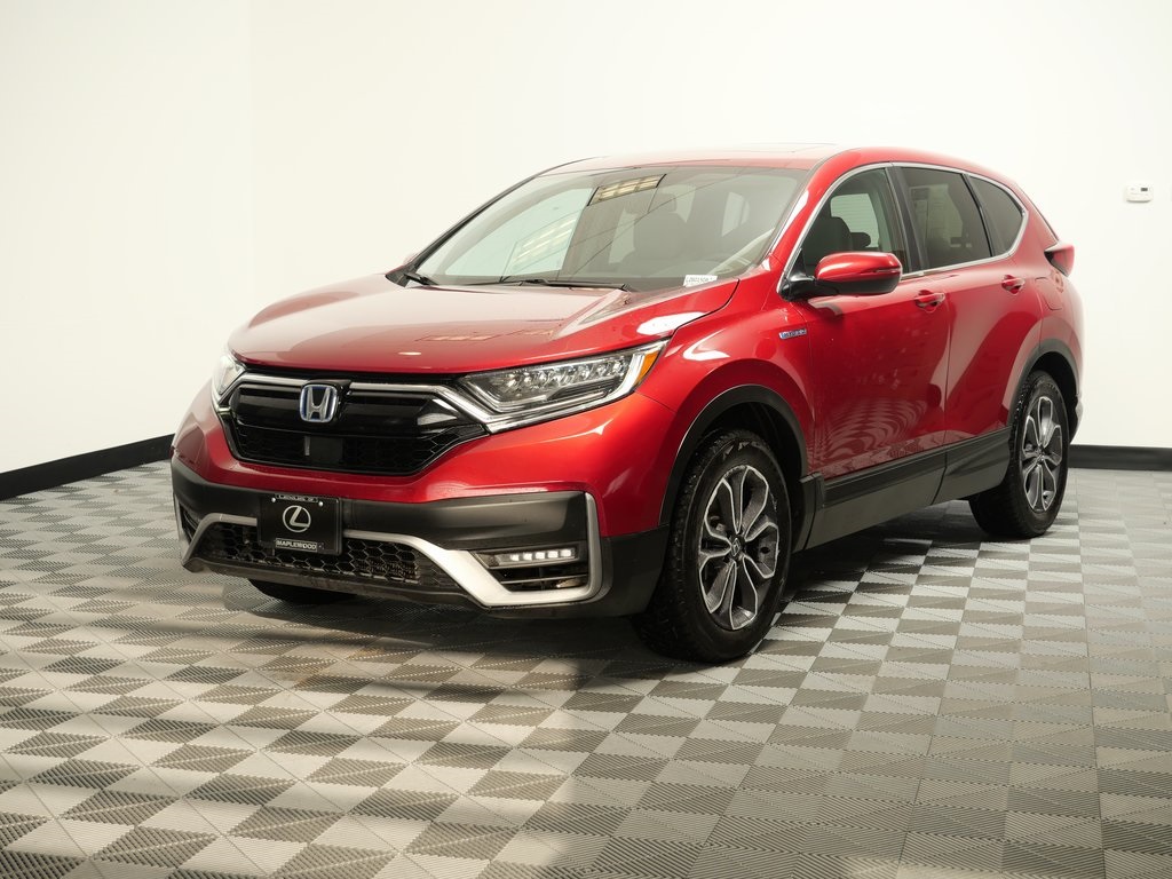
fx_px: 1693
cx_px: 586
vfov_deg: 29.1
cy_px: 440
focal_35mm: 50
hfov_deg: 38.2
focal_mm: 25
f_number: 5
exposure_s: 1/200
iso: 250
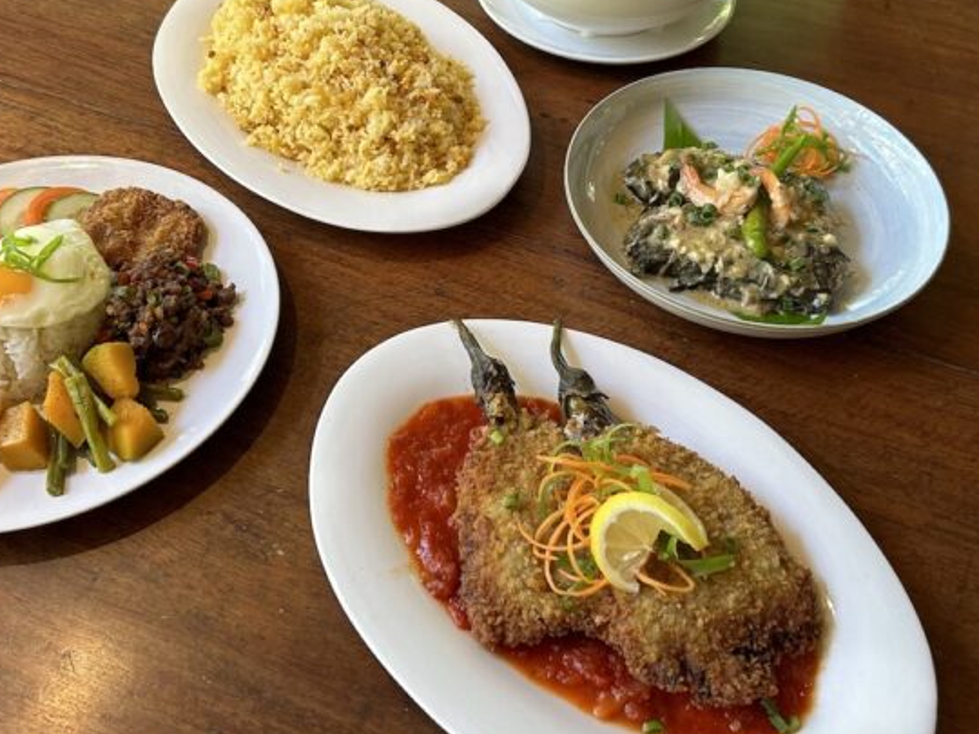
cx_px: 466
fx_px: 1046
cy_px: 292
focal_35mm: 37
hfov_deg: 50.1
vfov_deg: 38.5
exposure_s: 1/107
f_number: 1.5
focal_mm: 5.7
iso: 125
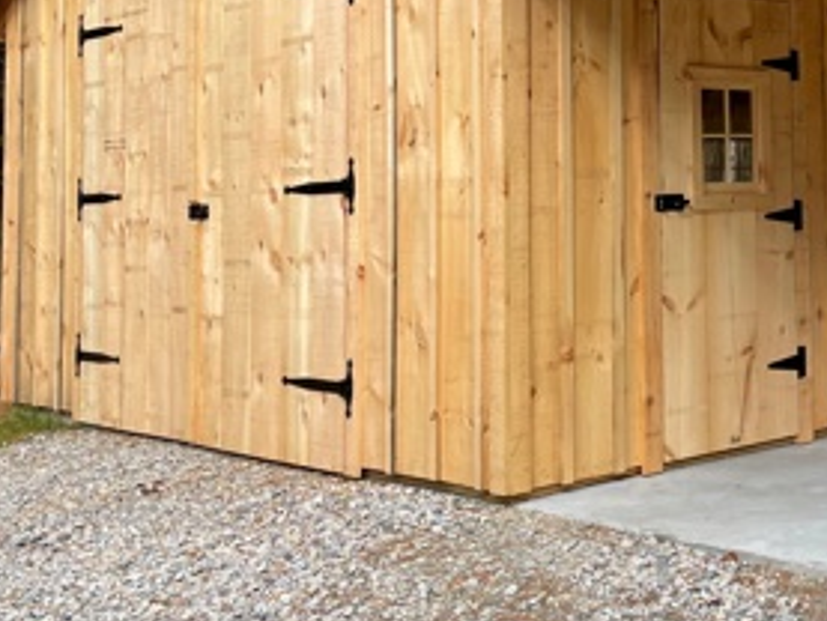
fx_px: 1434
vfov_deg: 24.0
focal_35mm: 60
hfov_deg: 30.3
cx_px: 788
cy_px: 119
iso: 32
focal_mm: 4.2
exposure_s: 1/509
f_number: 1.6
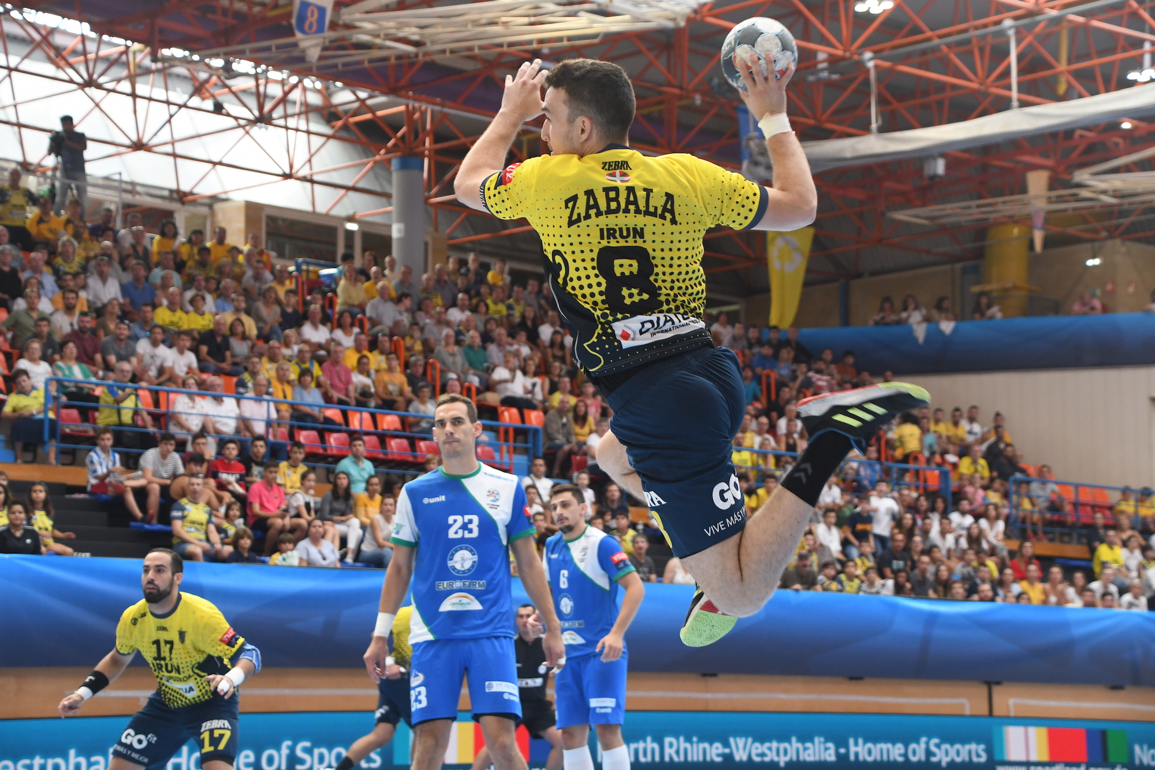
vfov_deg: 15.7
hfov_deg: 23.4
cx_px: 578
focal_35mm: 87
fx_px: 2791
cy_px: 385
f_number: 5
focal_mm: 58
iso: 1250
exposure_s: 1/500
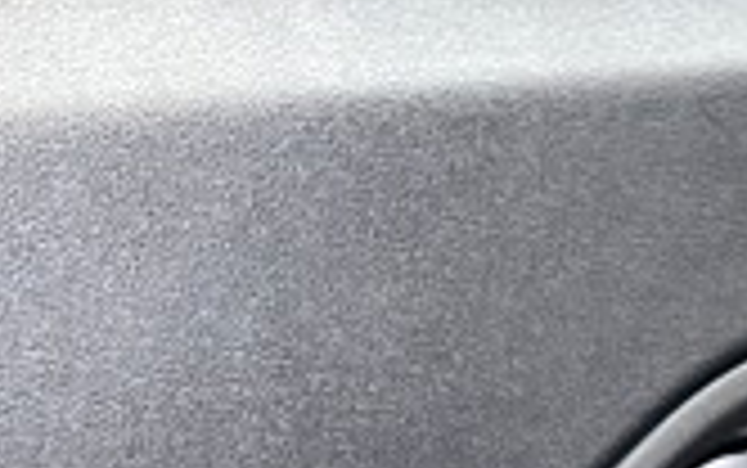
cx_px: -171
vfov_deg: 7.4
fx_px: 3198
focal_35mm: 157
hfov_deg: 13.0
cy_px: 1395
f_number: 1.78
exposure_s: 1/40
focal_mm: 6.86
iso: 800
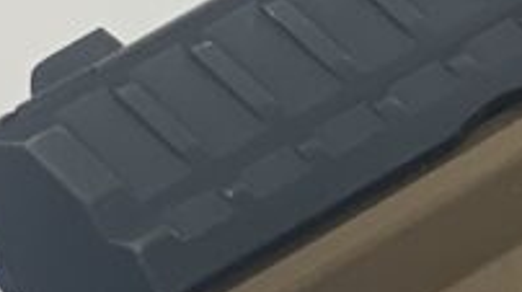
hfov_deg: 6.1
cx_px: 1349
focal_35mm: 337
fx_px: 4658
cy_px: -349
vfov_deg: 3.6
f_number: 2.4
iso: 32
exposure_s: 1/122
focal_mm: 6
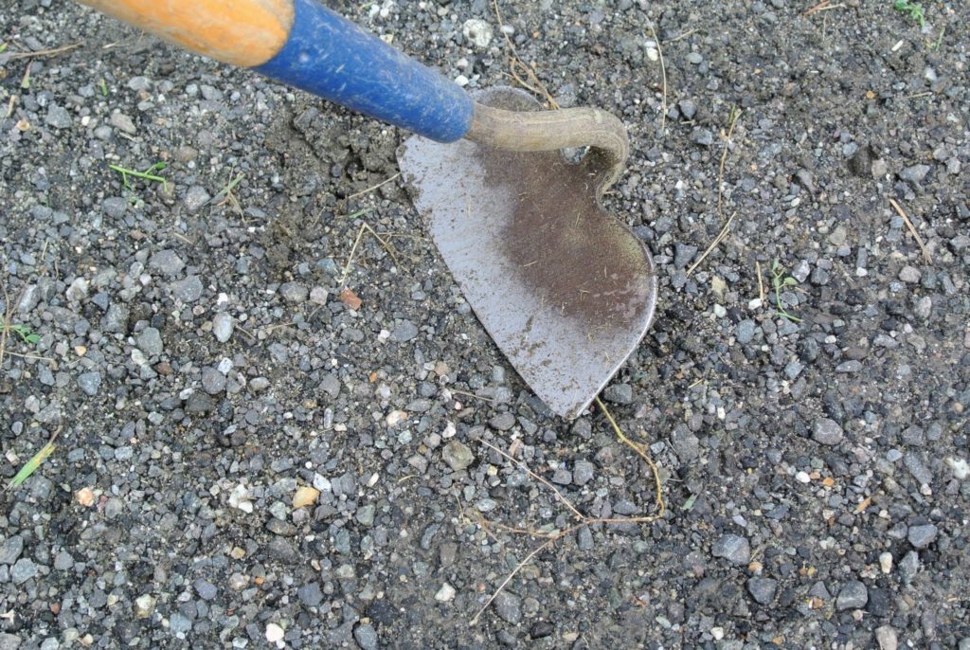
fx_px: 2186
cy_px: 325
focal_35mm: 81
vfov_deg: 16.9
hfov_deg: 25.0
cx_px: 485
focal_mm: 30
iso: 125
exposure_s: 1/125
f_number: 5.6
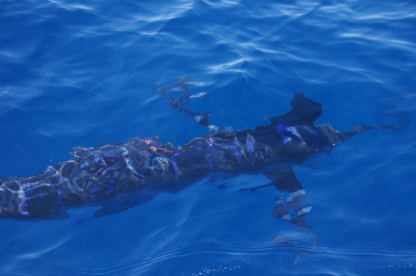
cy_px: 138
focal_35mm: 75
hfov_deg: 27.0
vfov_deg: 18.1
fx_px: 866
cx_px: 208
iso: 250
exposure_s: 1/500
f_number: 4.5
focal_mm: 50
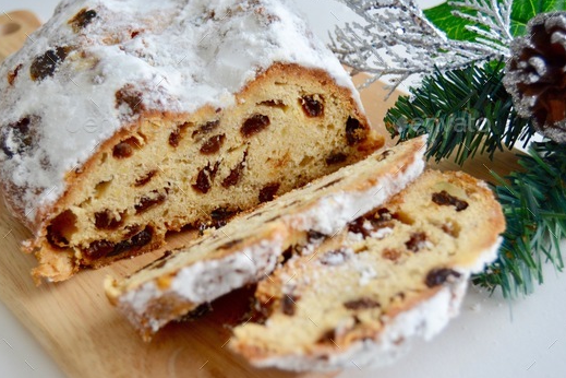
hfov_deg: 34.5
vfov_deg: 23.4
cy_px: 175
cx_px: 275
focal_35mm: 58
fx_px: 912
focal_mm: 34
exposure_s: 1/50
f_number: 4.5
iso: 1100
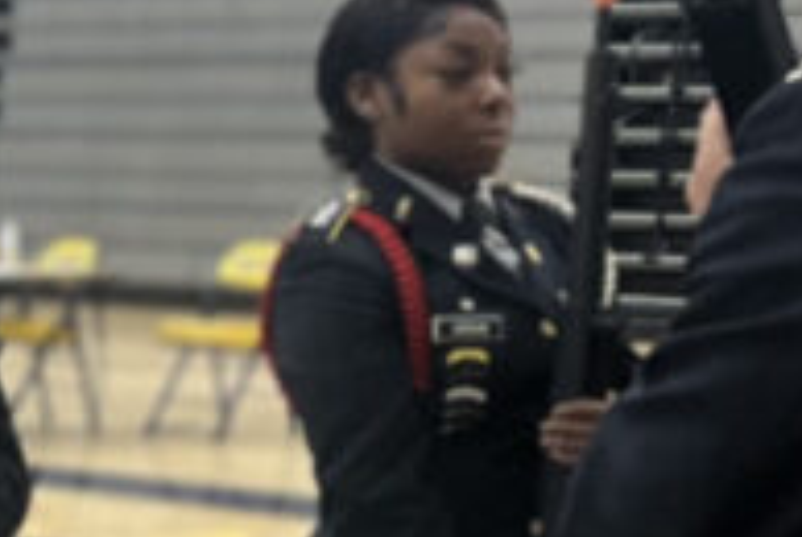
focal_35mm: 153
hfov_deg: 12.6
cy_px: 927
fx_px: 3414
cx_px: -455
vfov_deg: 8.7
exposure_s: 1/99
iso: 125
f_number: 1.5
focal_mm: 5.7
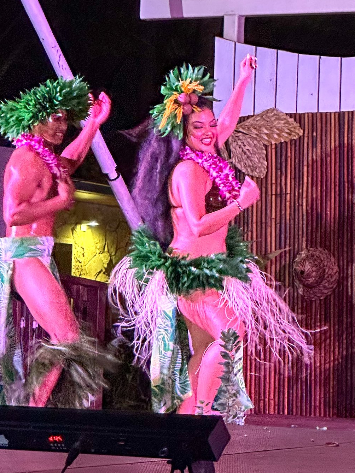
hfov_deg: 16.1
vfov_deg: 21.3
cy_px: 267
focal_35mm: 92
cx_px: 147
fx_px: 1258
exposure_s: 1/40
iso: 1000
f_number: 2.8
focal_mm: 9
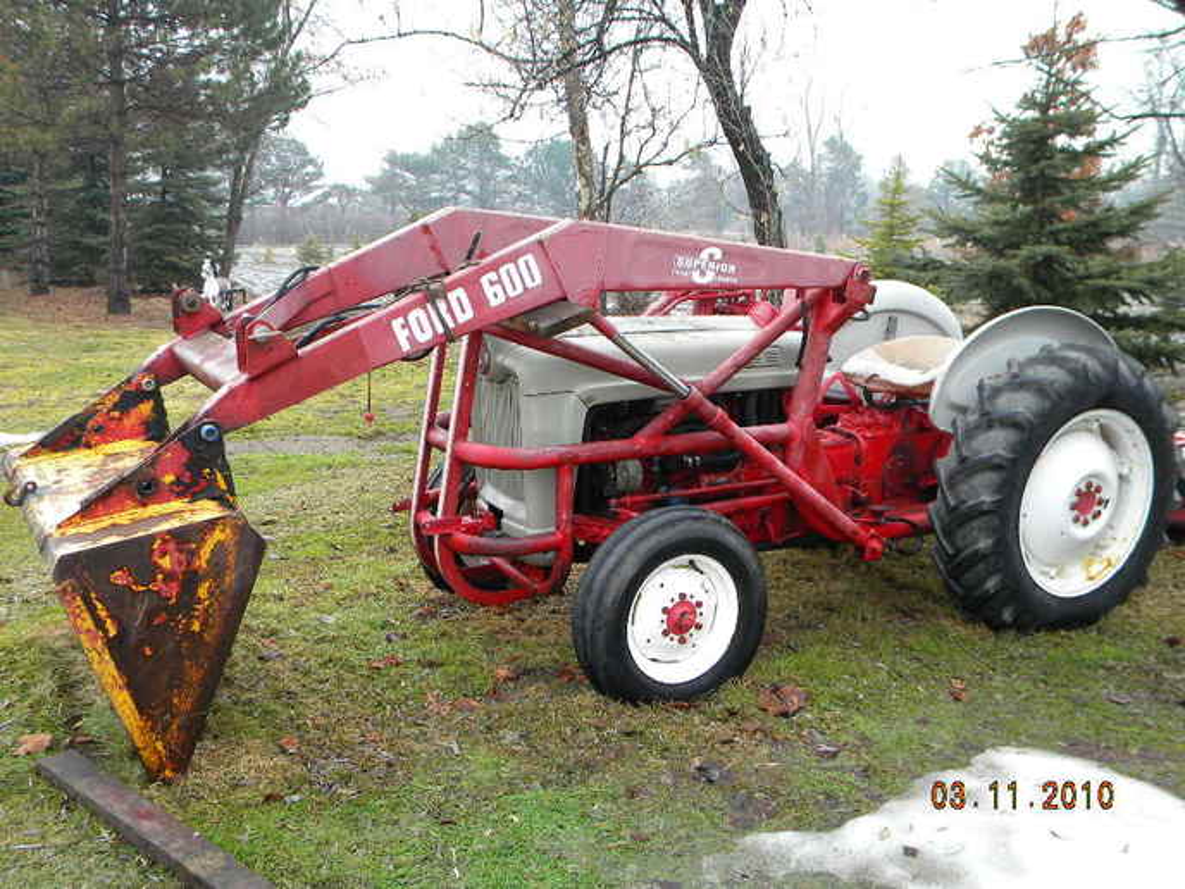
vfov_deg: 39.7
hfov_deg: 51.4
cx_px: 592
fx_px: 1232
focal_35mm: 36
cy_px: 444
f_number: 3.7
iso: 80
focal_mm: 6.4
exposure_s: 1/59.1
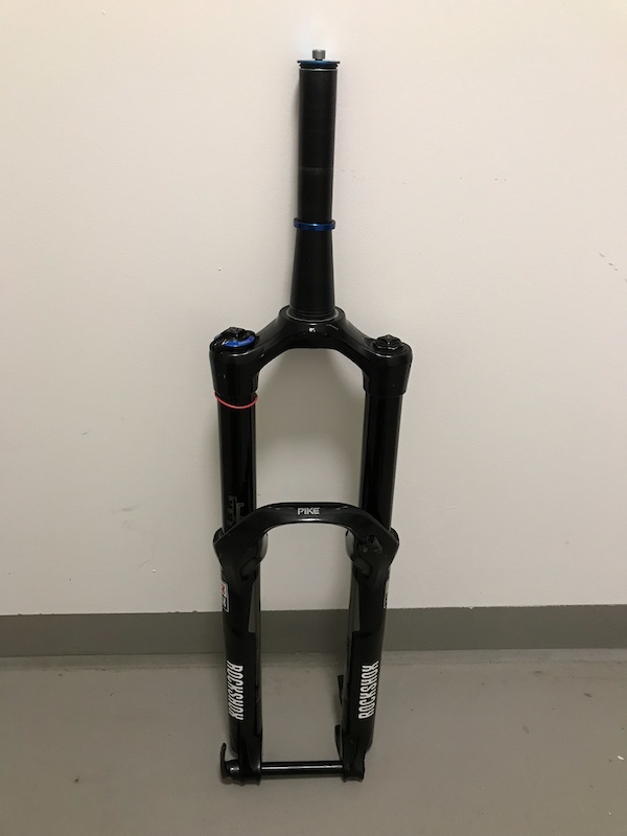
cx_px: 314
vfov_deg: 63.4
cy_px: 418
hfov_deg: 49.7
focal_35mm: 28
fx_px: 676
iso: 80
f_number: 1.8
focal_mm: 3.99
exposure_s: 1/17
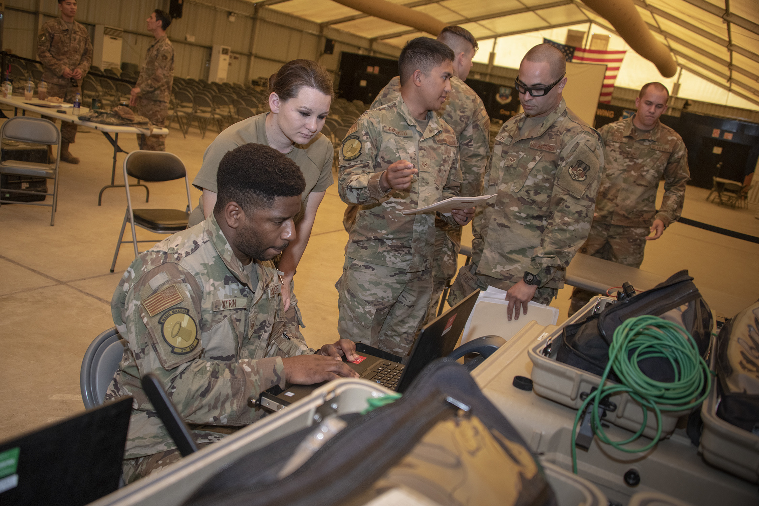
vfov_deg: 41.1
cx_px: 380
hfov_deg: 58.7
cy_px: 253
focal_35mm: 32
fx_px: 675
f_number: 4
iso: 800
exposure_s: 1/125
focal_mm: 32
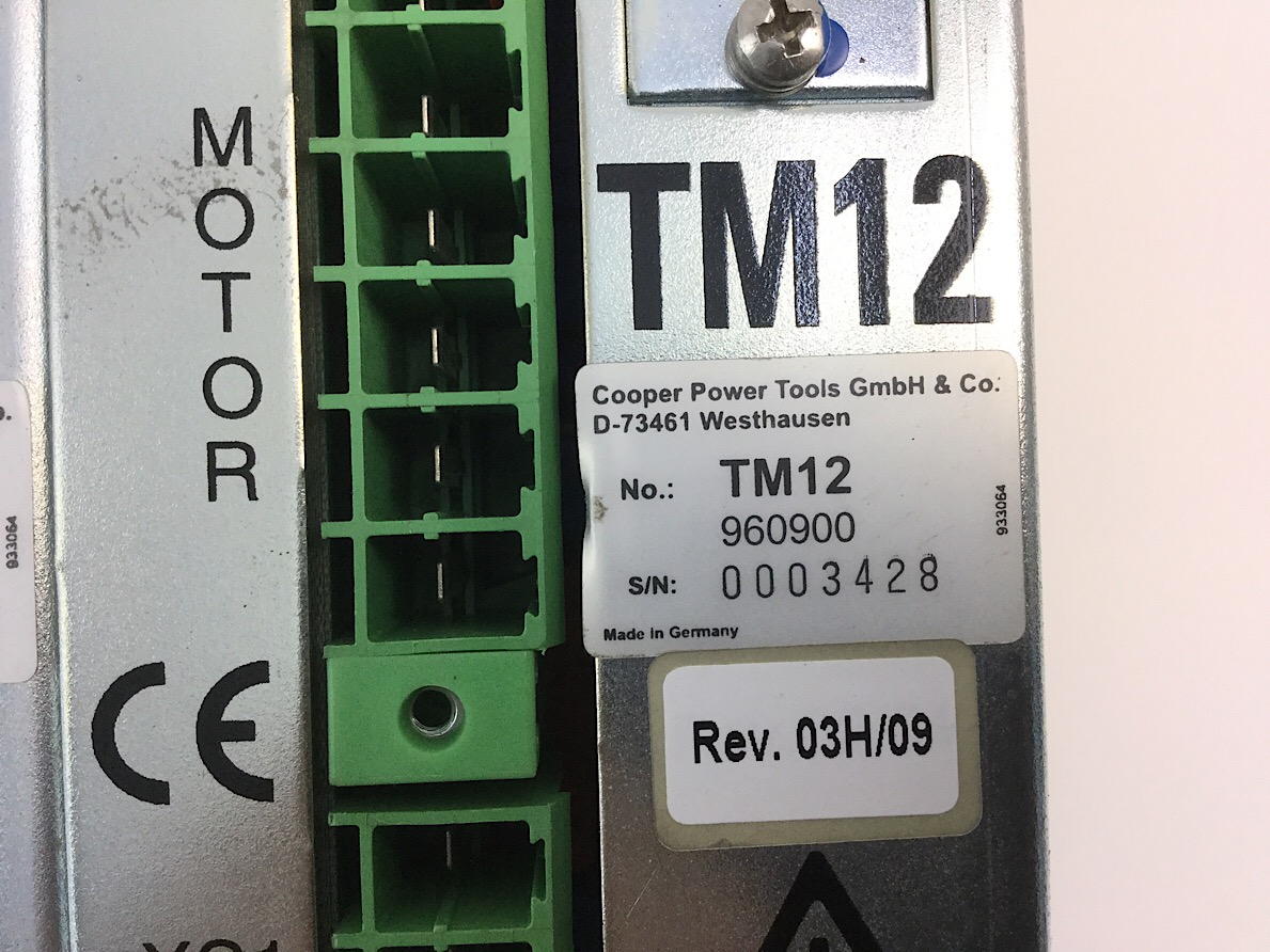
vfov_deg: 45.4
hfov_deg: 58.3
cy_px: 476
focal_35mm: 31
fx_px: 1137
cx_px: 635
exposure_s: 1/33
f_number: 2.4
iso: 40
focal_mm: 3.3
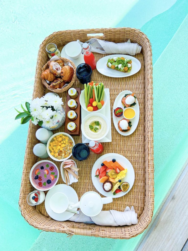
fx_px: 188
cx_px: 94
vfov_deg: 67.3
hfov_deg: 53.1
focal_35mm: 26
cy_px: 126
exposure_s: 1/1800
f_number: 1.5
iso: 50
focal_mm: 5.7
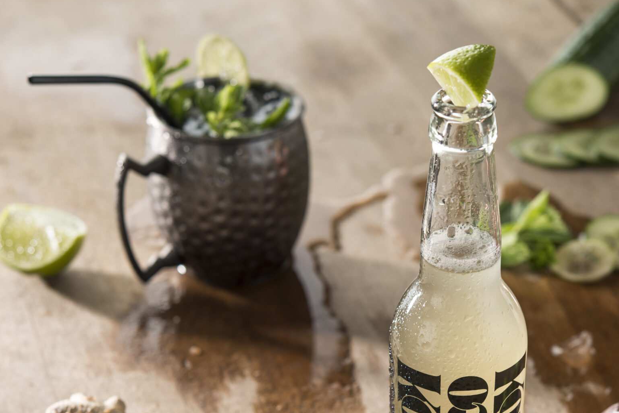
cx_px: 432
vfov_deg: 13.6
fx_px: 1720
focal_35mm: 100
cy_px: 340
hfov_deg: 20.3
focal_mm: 60
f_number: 5.6
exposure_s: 1/125
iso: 100
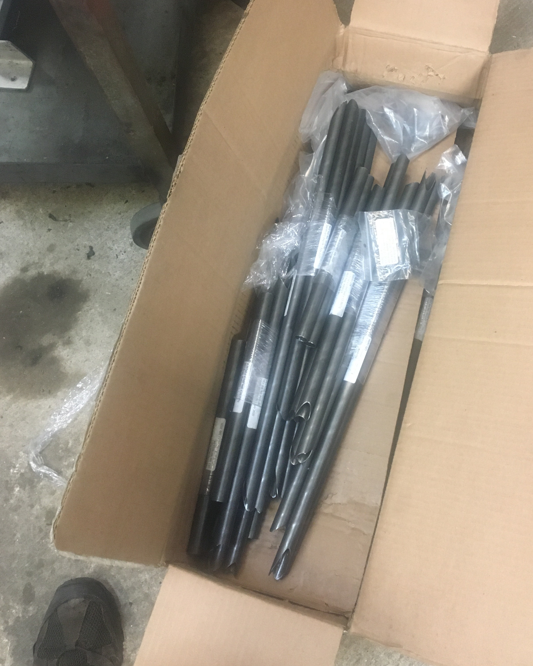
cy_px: 267
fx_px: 749
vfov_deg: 47.7
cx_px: 312
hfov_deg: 39.0
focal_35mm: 38
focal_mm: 4.15
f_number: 2.2
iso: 200
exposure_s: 1/30
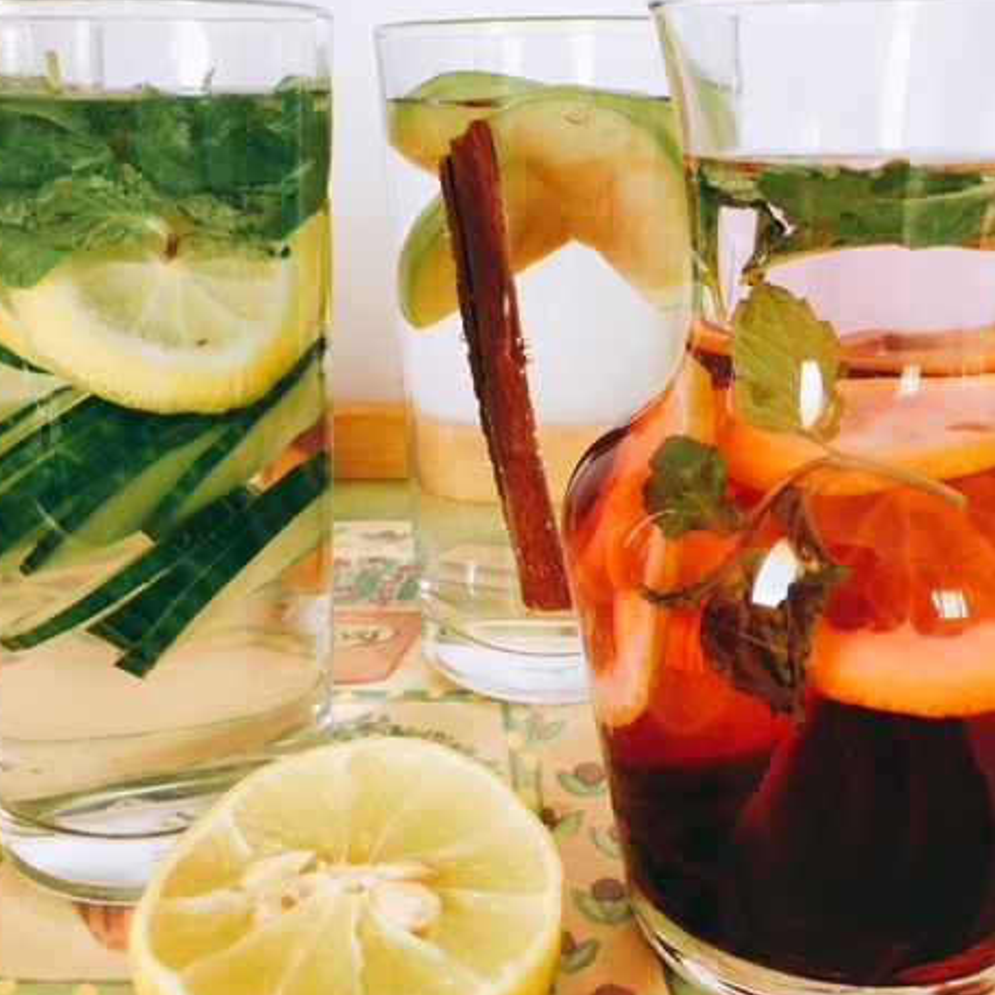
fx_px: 1171
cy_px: 391
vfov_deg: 45.8
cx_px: 491
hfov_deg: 46.0
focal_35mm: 36
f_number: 2.2
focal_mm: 4.15
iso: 32
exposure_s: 1/50
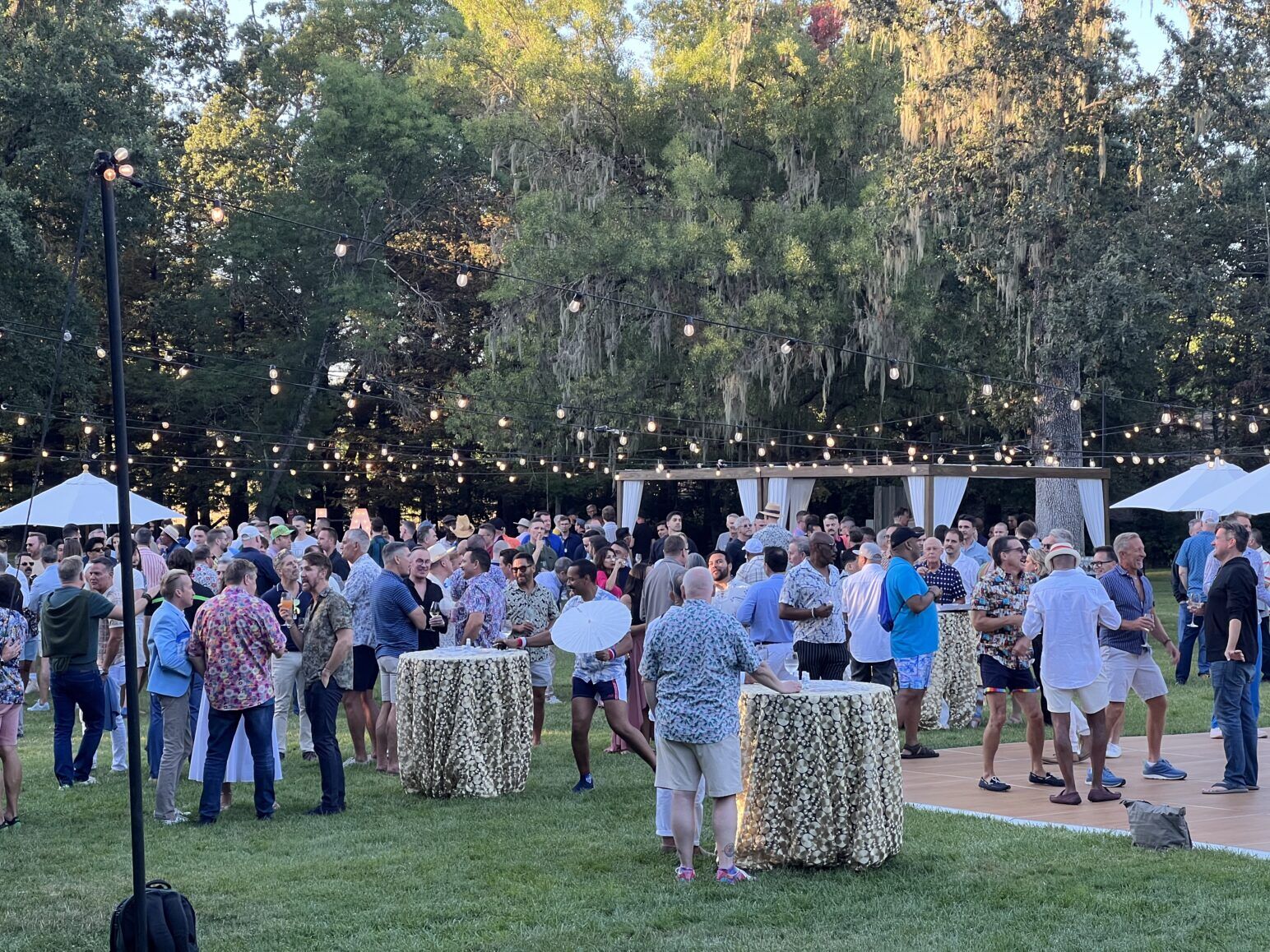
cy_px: 476
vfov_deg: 19.1
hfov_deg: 25.3
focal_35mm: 77
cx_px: 635
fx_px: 2825
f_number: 2.8
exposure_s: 1/120
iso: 100
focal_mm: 9
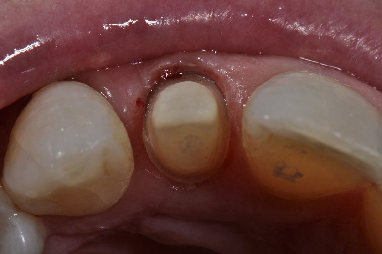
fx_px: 1669
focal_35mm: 158
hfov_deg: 13.1
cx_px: 191
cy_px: 127
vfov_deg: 8.7
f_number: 32
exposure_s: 1/160
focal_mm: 105
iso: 200
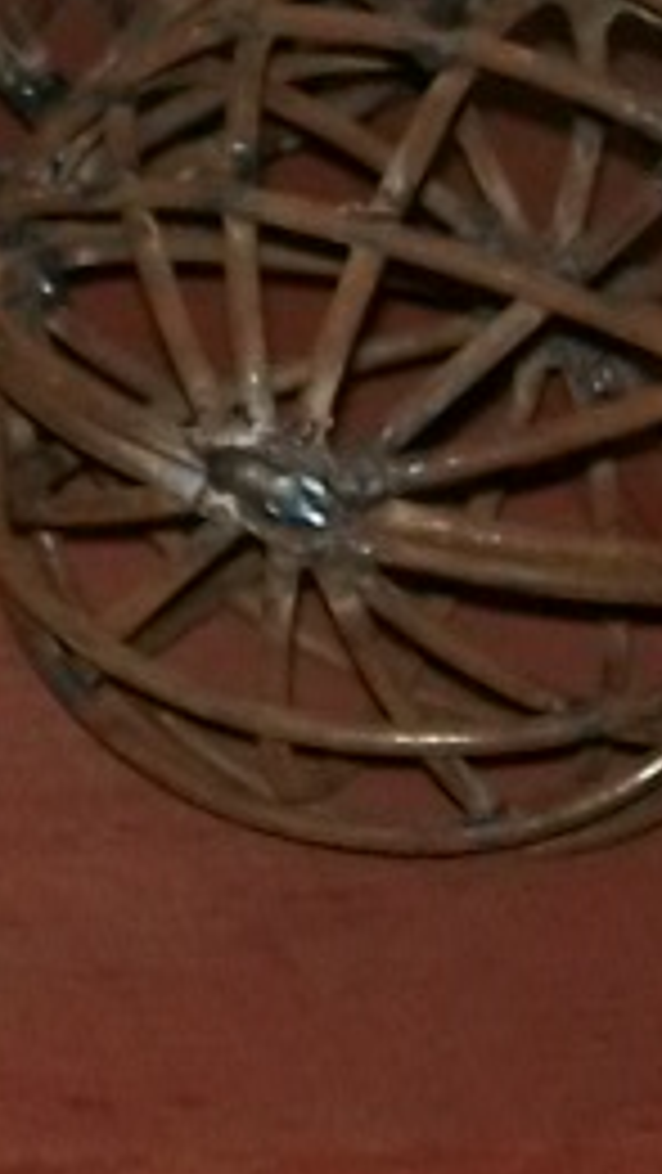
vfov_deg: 11.0
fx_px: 5986
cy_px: -265
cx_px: -1446
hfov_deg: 5.8
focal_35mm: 192
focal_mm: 6
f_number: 2.7
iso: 80
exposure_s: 1/30
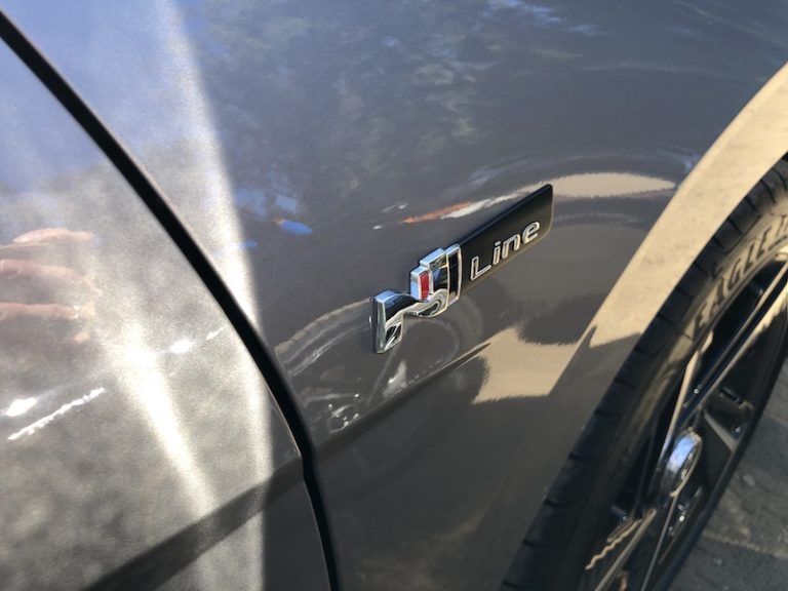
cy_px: 296
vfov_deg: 49.7
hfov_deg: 63.4
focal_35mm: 28
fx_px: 637
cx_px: 394
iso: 20
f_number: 1.8
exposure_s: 1/150
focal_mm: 3.99
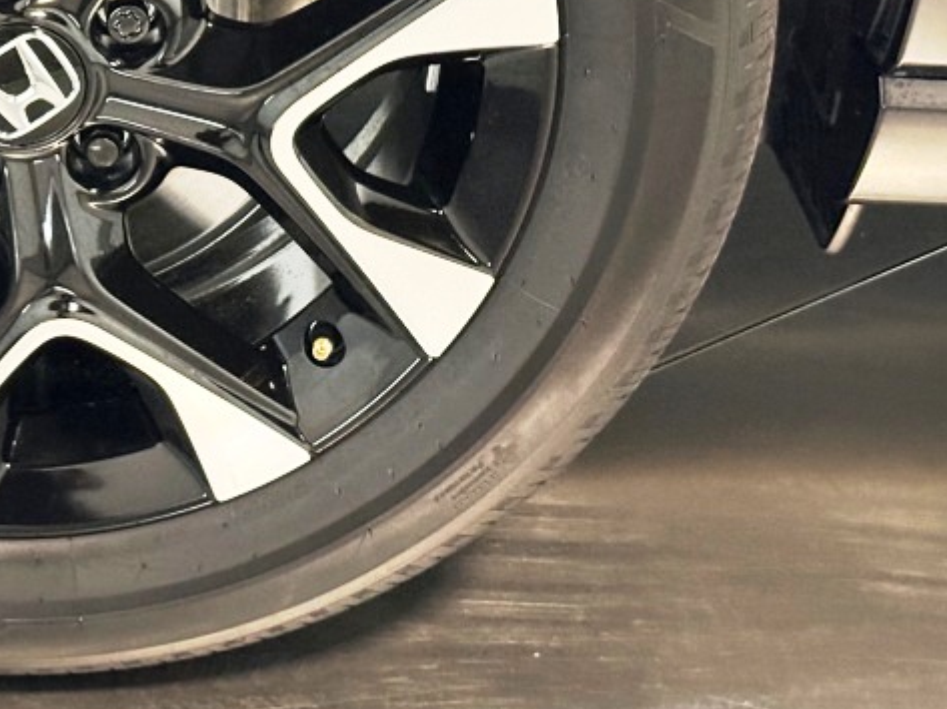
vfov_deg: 14.0
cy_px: 2
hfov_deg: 18.4
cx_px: -8
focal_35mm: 104
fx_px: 2843
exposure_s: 1/30
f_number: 1.78
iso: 640
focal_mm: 6.86
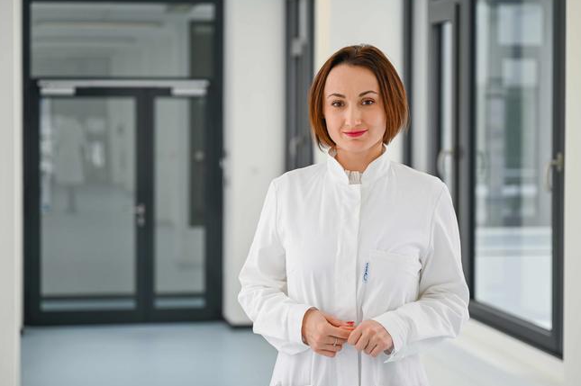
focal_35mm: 76
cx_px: 288
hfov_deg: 26.7
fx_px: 1226
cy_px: 199
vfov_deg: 17.9
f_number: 2.8
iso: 125
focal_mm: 70
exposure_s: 1/200
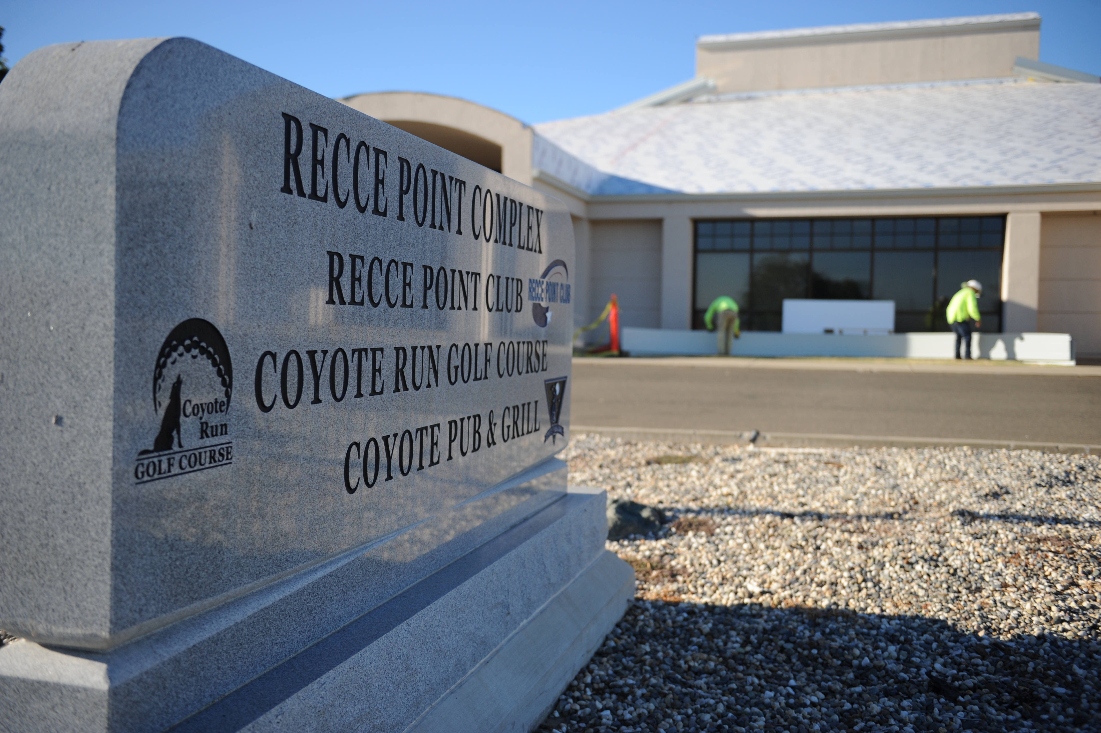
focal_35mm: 34
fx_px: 1039
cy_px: 366
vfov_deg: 38.8
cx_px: 550
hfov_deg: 55.8
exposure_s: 1/4000
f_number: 2.8
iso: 400
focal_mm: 34
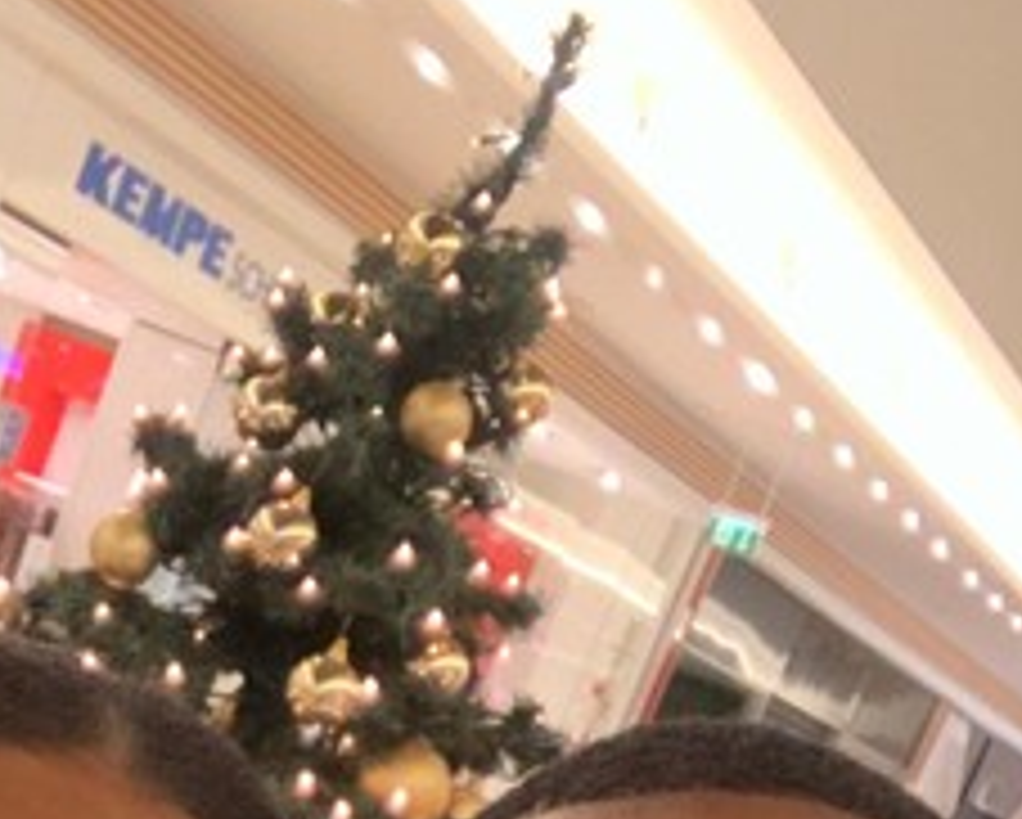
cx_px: 203
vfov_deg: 15.4
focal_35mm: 88
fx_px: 2664
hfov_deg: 21.4
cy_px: 1413
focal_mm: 2.87
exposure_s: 1/25
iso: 250
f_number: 2.2
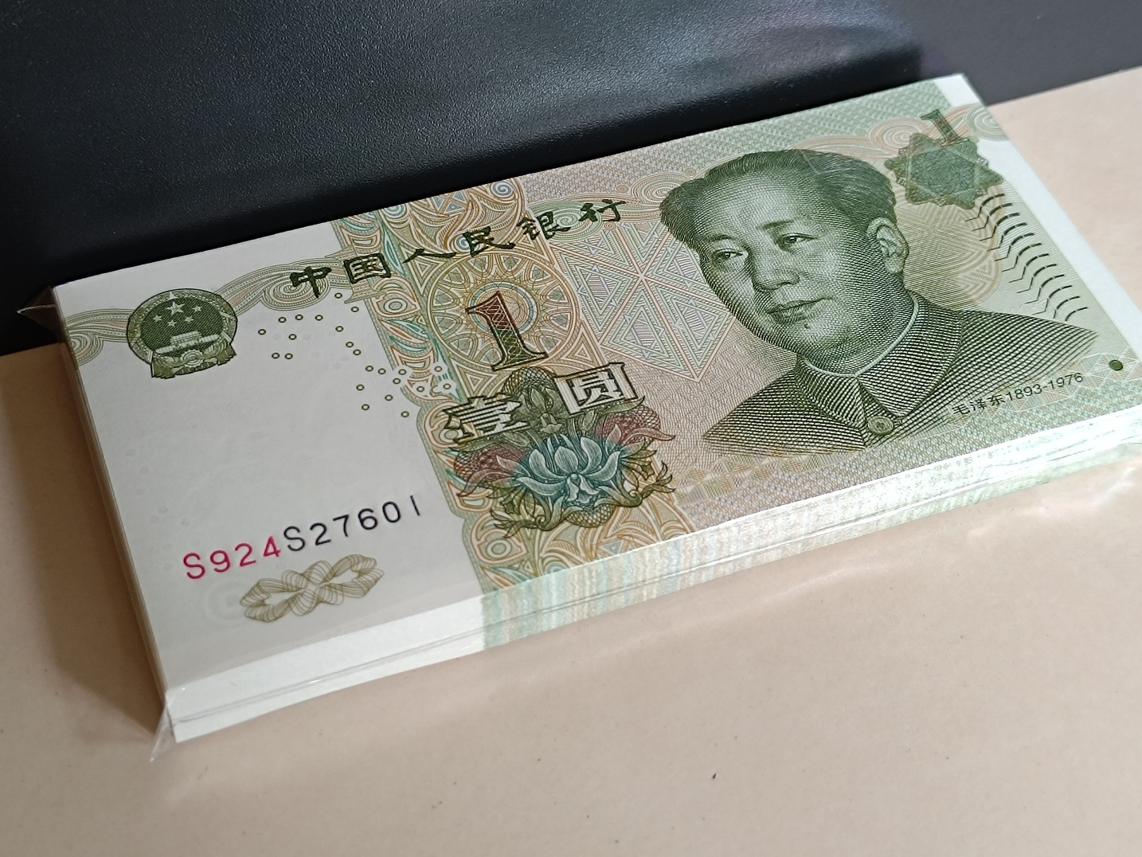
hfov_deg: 71.6
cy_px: 428
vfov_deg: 56.8
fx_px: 792
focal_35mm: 24
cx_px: 571
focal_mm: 5.59
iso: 374
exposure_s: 1/50.1
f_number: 1.88
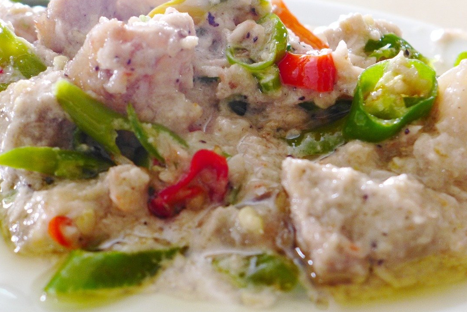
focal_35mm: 60
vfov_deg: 22.6
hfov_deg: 33.4
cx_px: 237
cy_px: 132
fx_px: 778
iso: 200
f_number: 2.5
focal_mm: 8.4
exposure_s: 1/40
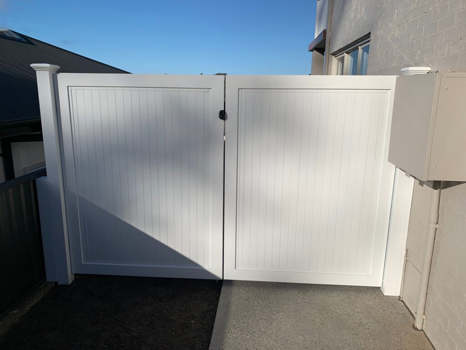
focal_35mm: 26
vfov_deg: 53.1
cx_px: 233
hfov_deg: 67.3
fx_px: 350
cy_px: 175
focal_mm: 4.25
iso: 25
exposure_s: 1/5405
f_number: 1.8
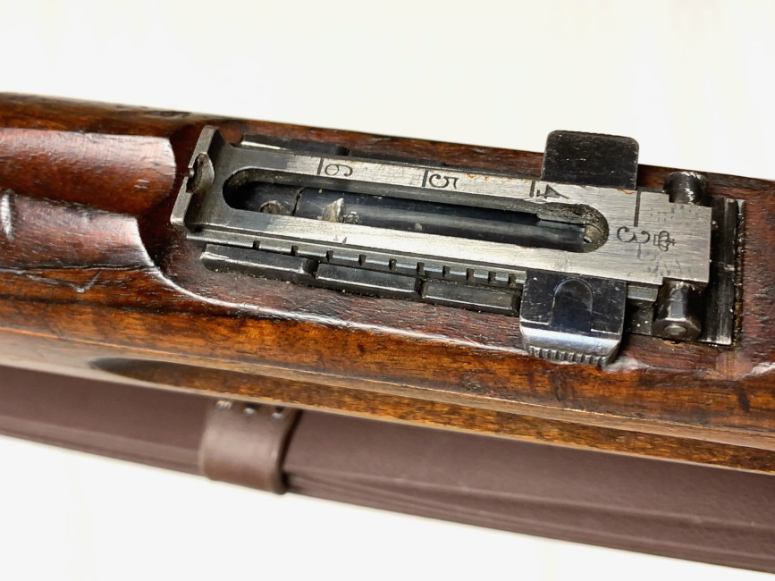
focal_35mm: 36
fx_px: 806
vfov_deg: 39.2
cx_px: 393
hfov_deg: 51.4
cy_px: 200
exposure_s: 1/34
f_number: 1.8
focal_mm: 4.25
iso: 32
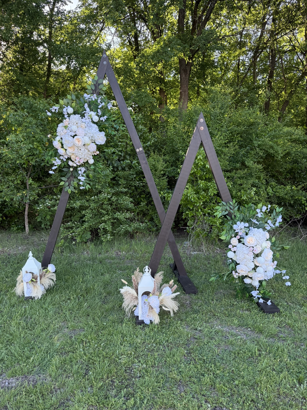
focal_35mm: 24
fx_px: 284
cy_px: 205
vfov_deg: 71.6
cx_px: 154
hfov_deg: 56.8
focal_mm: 6.76
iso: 125
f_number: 1.78
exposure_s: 1/243
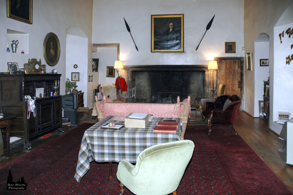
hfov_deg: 67.4
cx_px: 146
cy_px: 98
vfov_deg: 47.9
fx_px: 220
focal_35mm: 27
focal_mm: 18
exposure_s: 1/60
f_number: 4
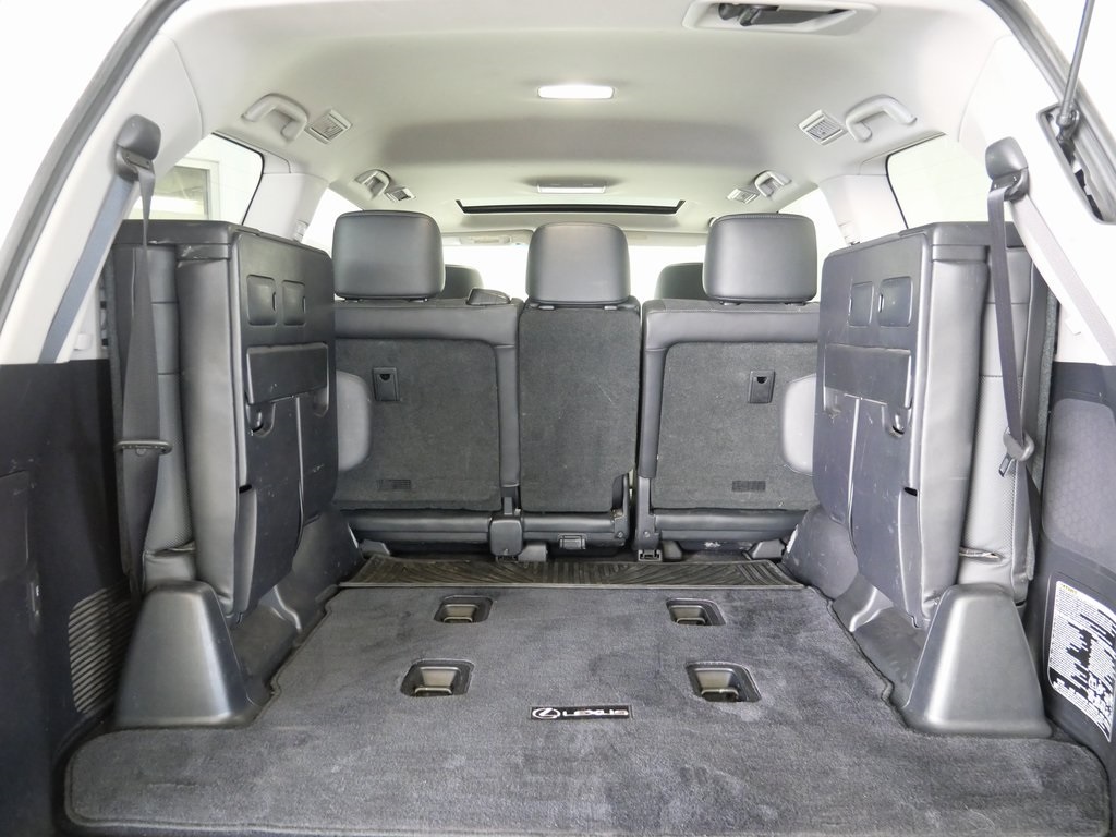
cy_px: 418
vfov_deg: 56.8
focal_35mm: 24
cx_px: 558
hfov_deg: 71.6
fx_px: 774
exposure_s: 1/6
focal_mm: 12
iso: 3200
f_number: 3.5
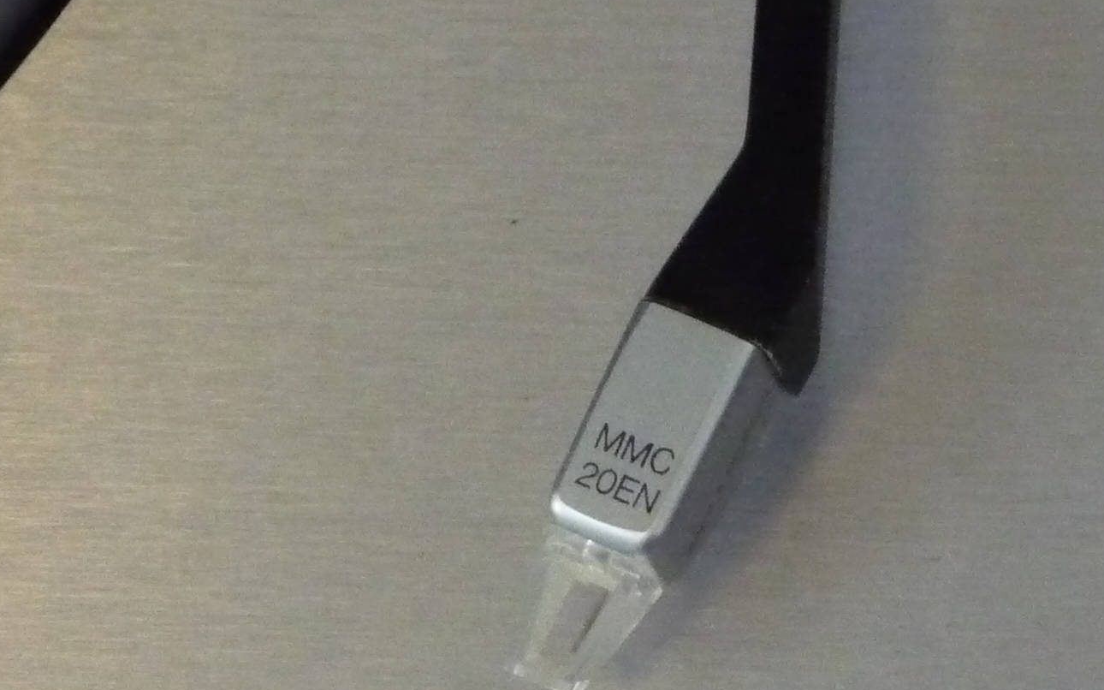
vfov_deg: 7.5
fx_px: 5265
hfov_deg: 12.0
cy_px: 530
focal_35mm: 175
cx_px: 596
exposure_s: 1/25
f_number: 4.5
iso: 800
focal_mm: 10.5
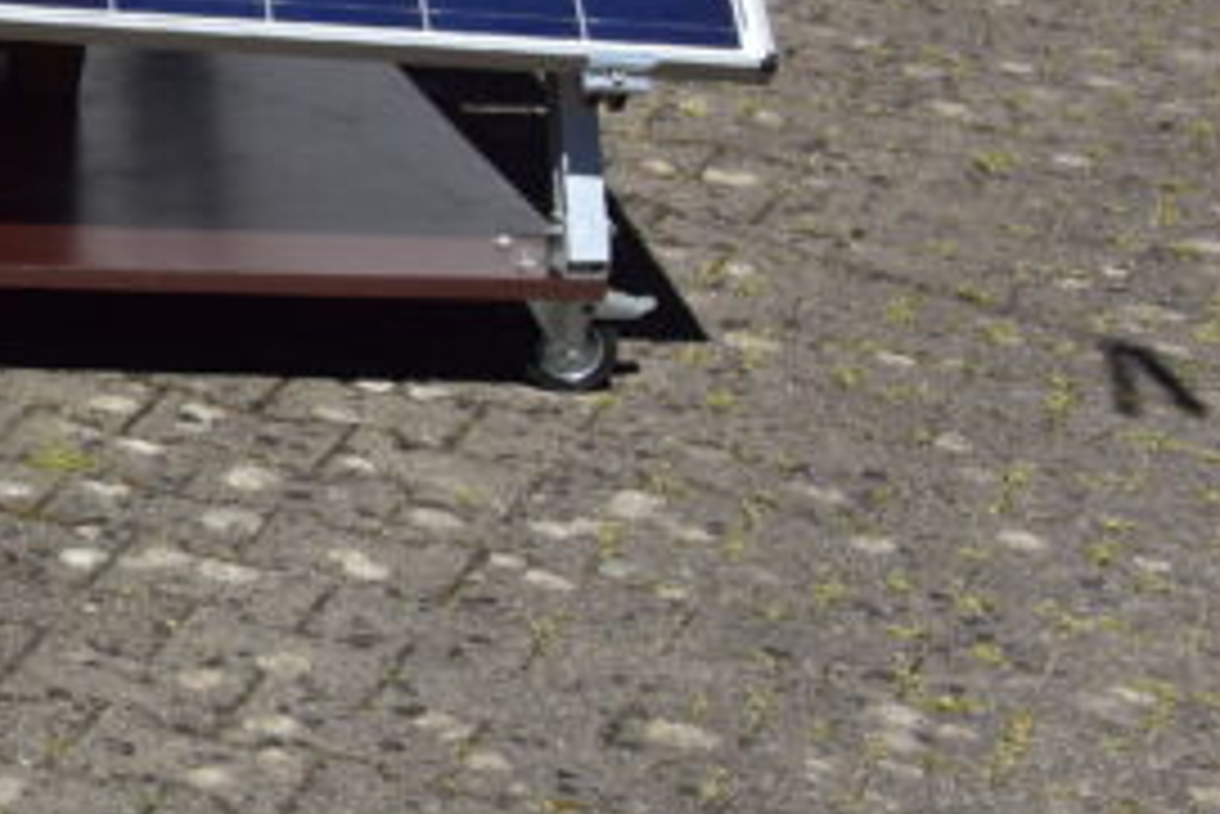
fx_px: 4811
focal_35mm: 142
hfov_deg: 13.1
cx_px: -986
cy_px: -218
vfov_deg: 9.5
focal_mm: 25
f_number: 9
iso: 500
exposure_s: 1/2500
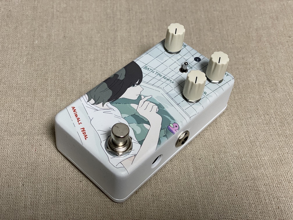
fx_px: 440
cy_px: 110
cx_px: 146
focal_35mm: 52
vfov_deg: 28.0
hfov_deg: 36.8
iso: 160
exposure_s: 1/100
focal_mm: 6
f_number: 2
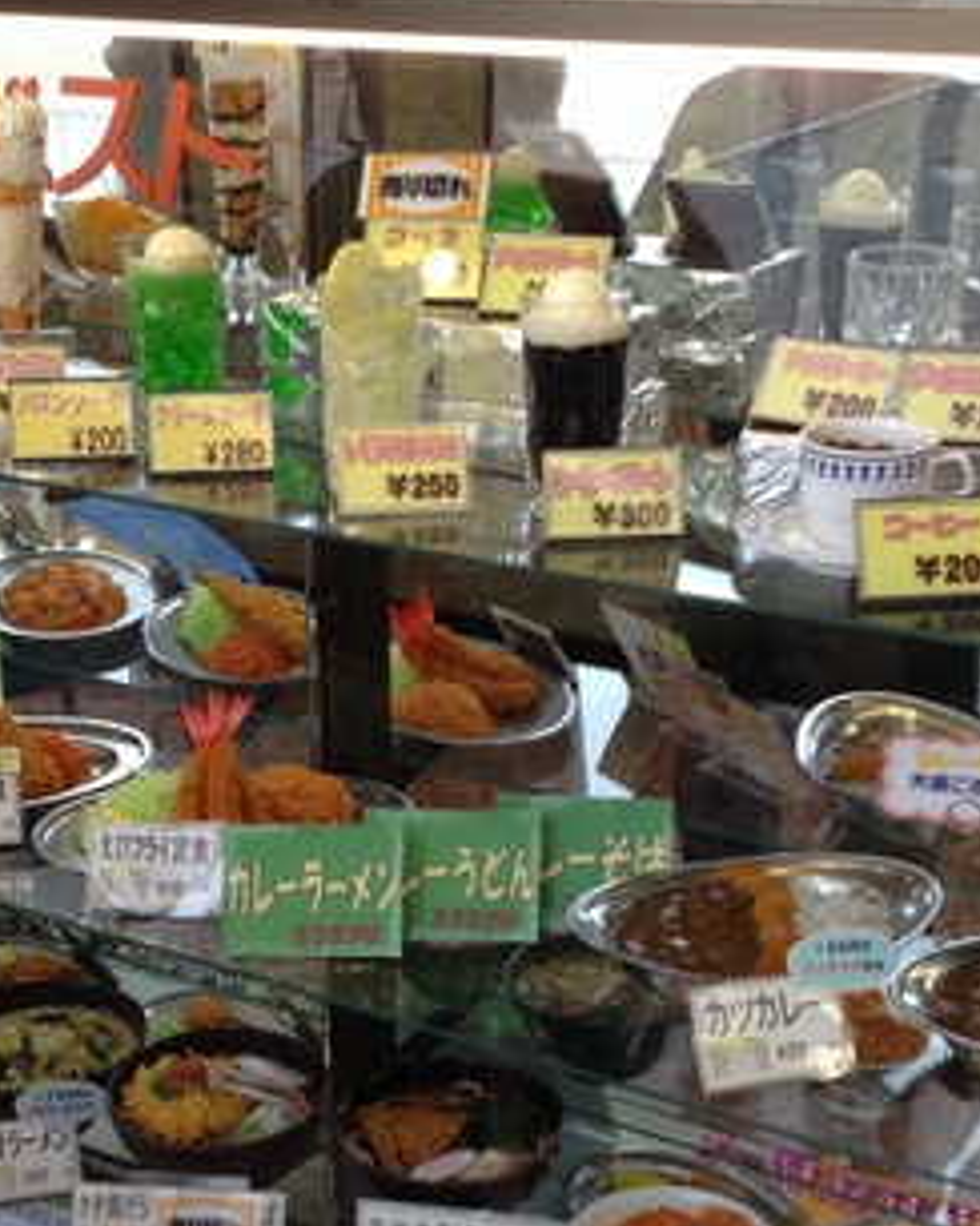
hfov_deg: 23.5
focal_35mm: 65
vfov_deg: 28.9
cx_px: 442
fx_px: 2357
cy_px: 818
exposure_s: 1/120
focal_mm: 4.28
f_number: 2.4
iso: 100
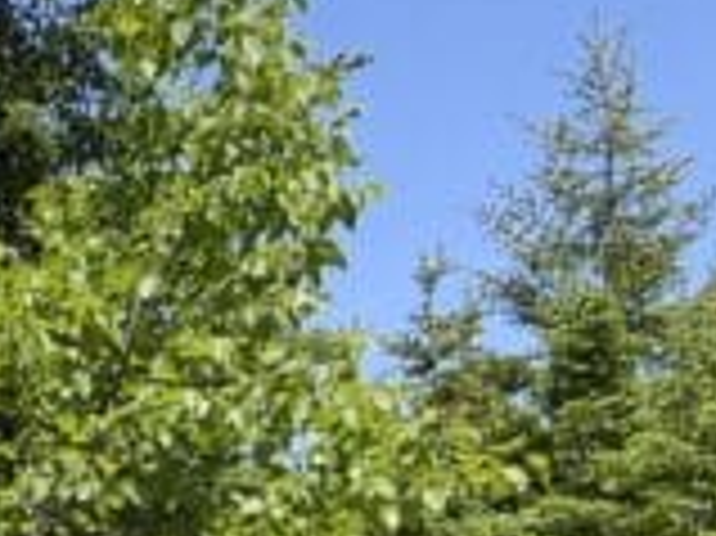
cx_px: -887
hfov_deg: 13.8
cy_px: 617
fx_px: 2294
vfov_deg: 13.0
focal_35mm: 111
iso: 25
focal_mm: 2.69
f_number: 1.9
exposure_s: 1/557
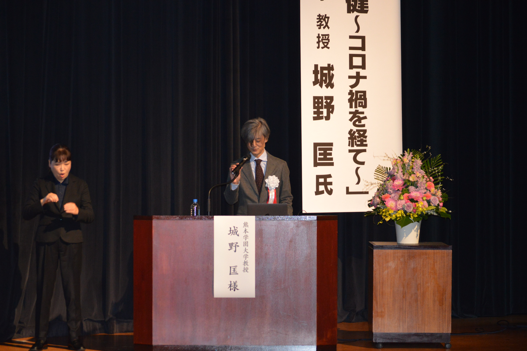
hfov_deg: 15.9
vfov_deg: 10.6
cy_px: 176
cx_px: 264
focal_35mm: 129
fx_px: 1887
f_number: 4.2
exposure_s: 1/60
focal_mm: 86
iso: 1400
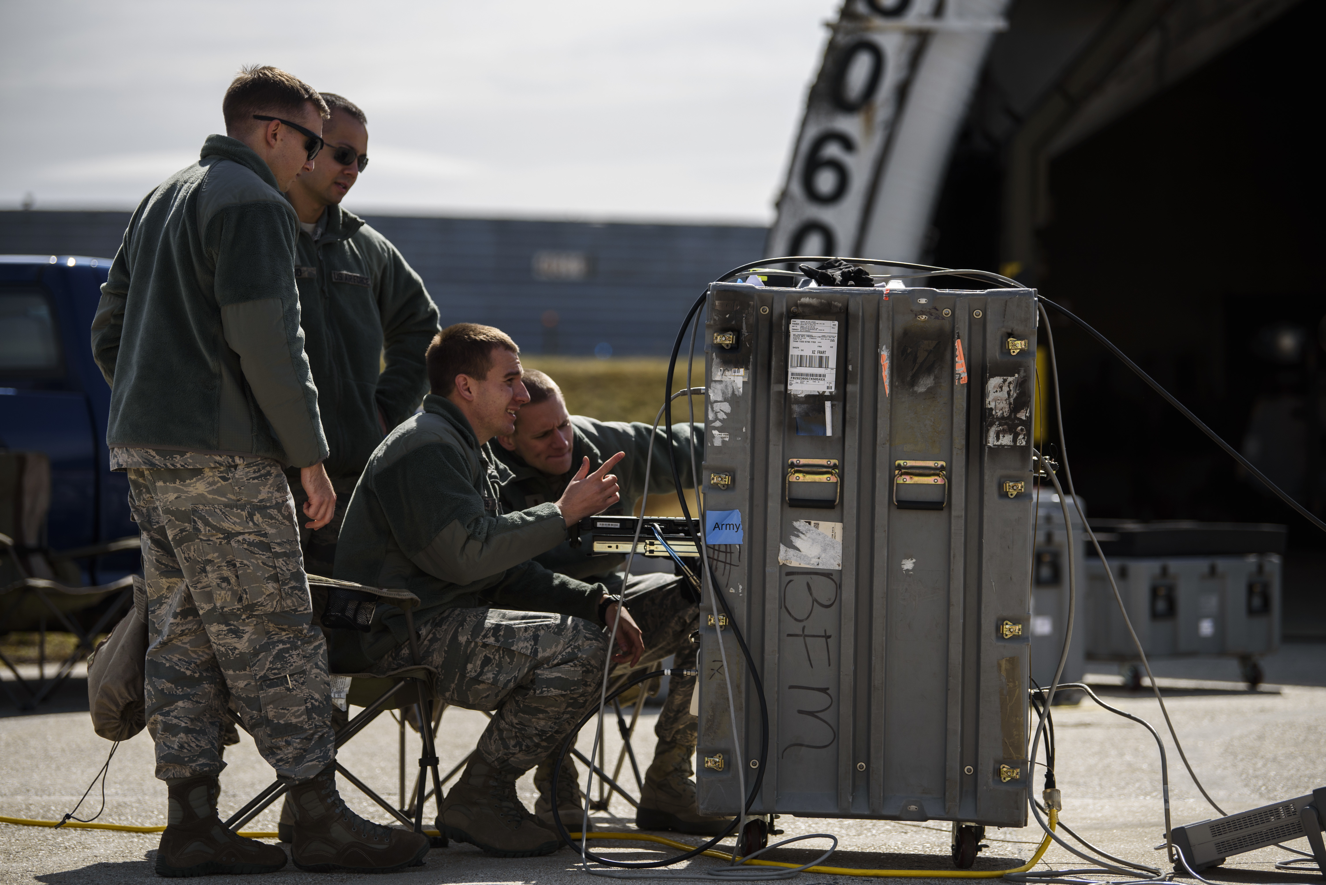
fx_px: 4790
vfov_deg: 10.6
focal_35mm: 130
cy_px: 442
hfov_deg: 15.8
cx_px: 663
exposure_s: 1/2500
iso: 200
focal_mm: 130
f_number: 2.8
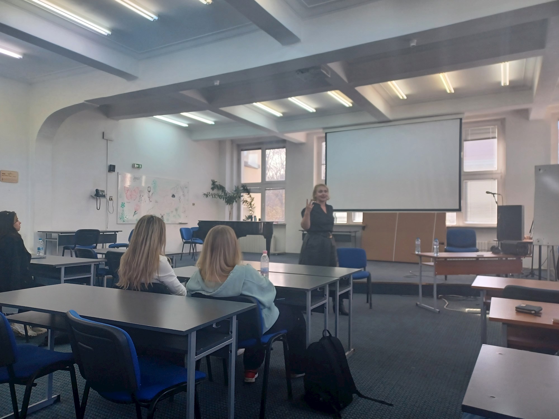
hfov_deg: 69.4
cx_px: 280
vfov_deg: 54.9
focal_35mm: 25
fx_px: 404
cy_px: 210
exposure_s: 1/50
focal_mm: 4.6
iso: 125
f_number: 1.8
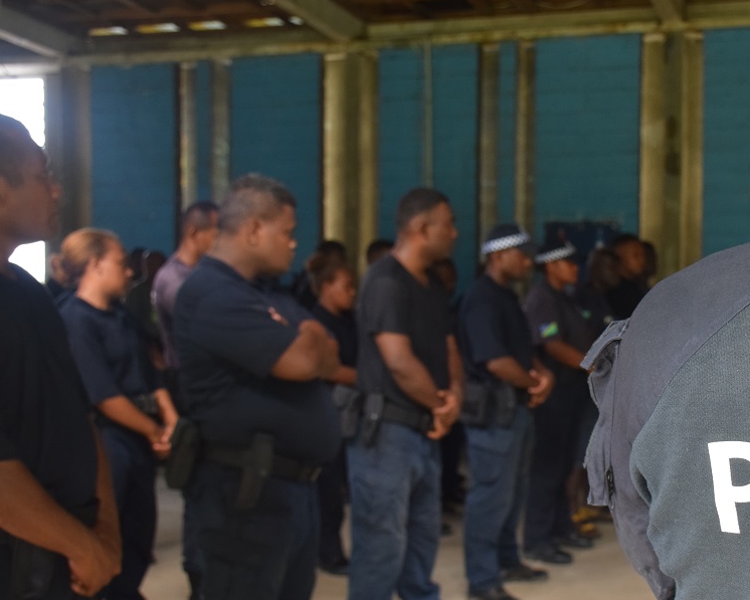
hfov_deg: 34.8
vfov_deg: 28.6
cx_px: 531
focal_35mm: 53
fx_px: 1177
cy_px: 353
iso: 800
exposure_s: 1/125
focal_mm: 26
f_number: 5.6
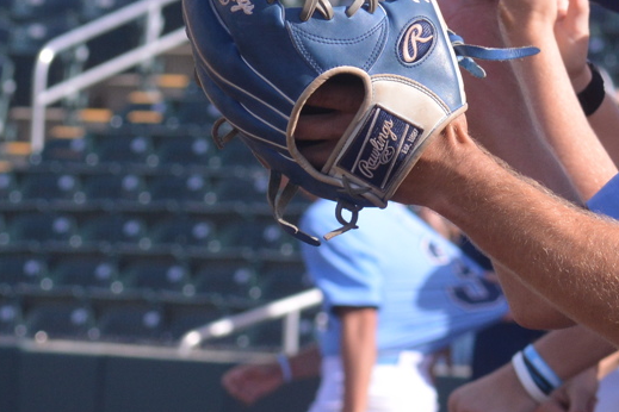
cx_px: 750
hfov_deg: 4.7
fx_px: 7461
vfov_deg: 3.2
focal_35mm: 434
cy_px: -86
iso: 400
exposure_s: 1/1000
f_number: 7.1
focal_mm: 75
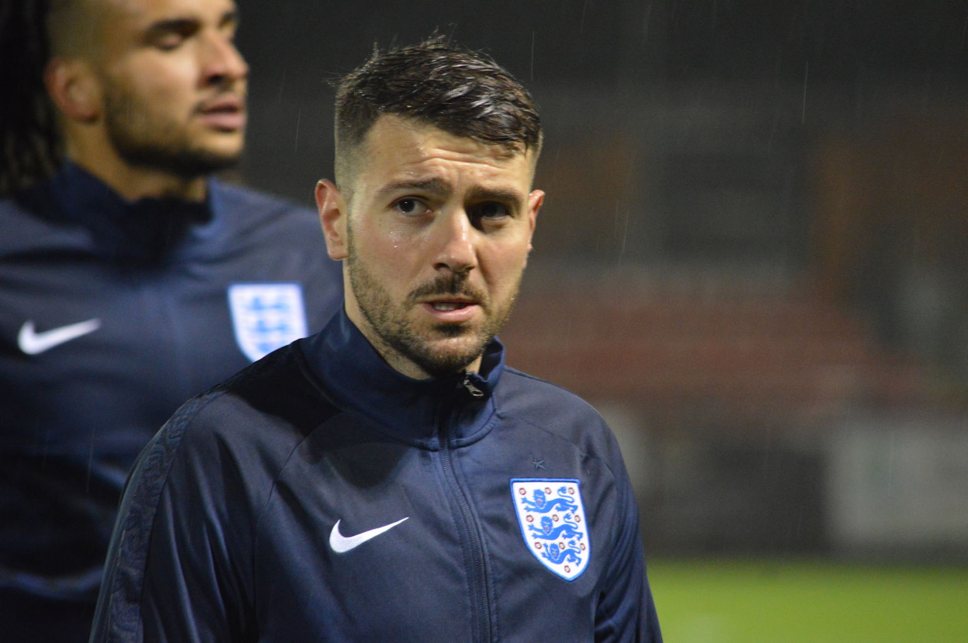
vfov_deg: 3.8
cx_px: 484
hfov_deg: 5.7
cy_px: 322
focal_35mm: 360
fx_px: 9671
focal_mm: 240
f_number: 5.3
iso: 3200
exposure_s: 1/125
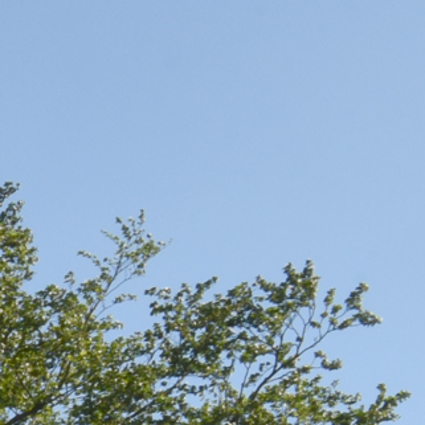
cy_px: 1125
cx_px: -1422
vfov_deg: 8.7
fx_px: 2473
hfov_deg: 6.9
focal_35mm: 178
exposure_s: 1/125
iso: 320
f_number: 18
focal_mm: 24
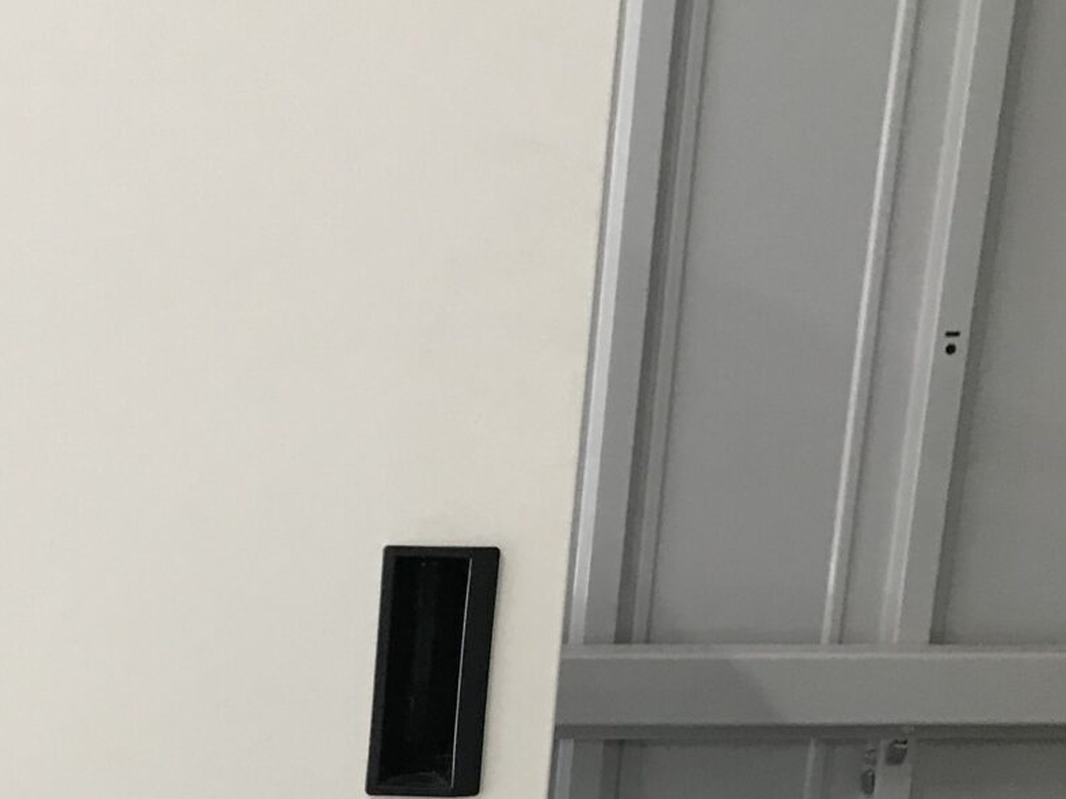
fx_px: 2247
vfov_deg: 19.6
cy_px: 790
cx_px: -144
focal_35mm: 73
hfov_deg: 24.6
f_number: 1.8
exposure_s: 1/20
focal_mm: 3.99
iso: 40
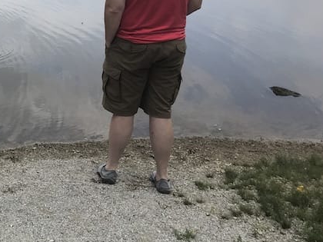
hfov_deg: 29.7
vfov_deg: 23.2
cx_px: -9
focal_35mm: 60
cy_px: -11
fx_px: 560
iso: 20
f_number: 1.8
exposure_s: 1/1018
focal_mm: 3.99
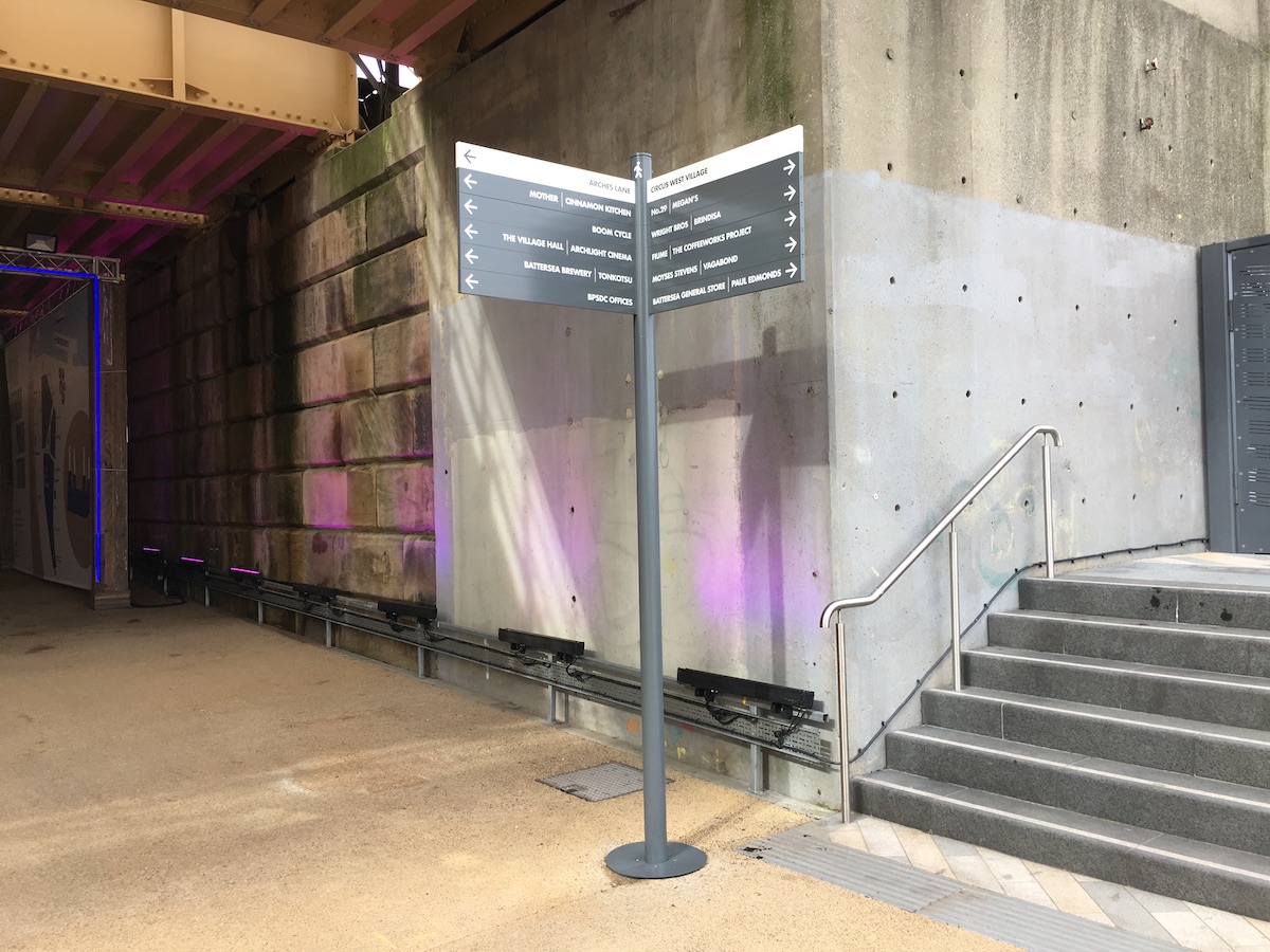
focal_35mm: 29
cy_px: 476
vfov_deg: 48.2
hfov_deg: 61.7
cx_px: 635
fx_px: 1064
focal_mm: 4.15
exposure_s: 1/182
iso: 25
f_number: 2.2
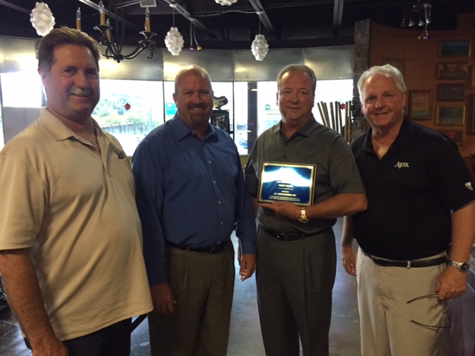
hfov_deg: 61.7
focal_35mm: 29
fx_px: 398
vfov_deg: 48.2
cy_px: 178
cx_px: 238
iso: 250
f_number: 2.2
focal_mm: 4.15
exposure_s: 1/24
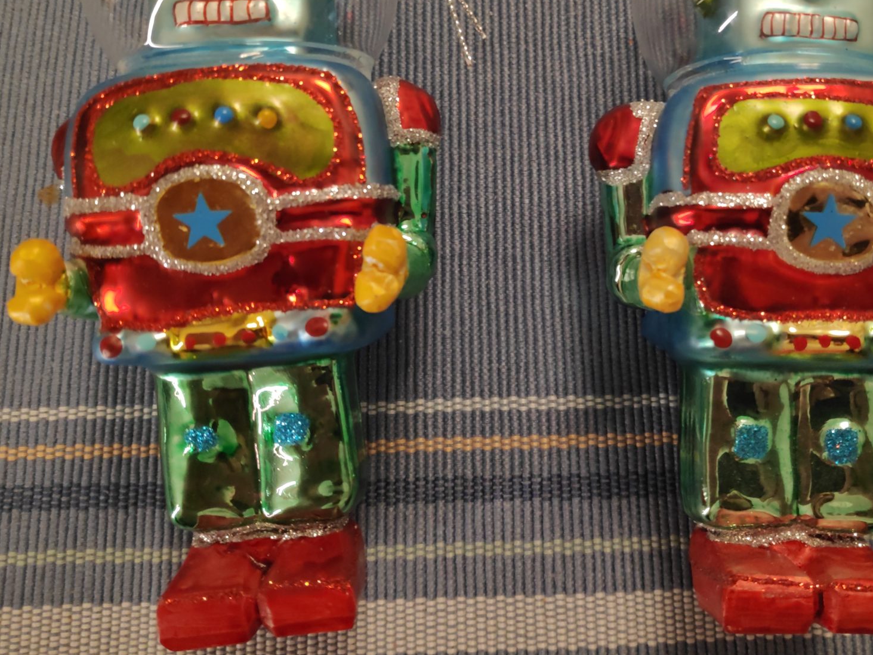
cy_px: 223
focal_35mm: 28
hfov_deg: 63.0
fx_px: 706
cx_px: 515
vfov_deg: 49.0
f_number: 1.9
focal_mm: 3.94
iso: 820
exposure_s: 1/33
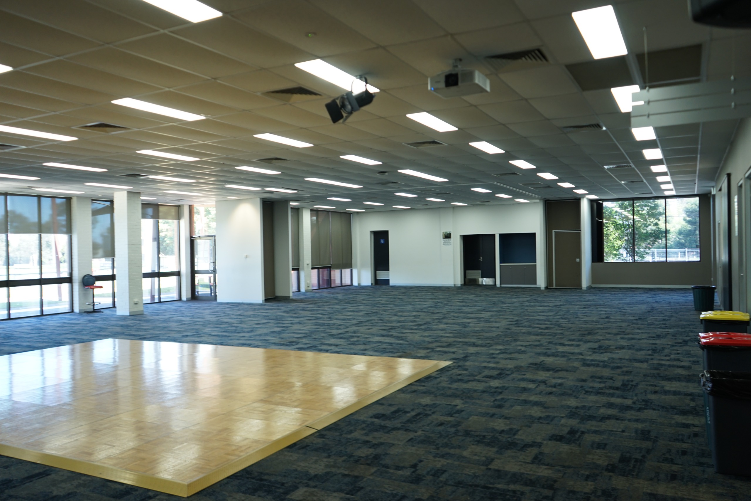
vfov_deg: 46.4
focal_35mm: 28
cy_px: 250
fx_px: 584
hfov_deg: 65.5
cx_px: 376
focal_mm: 28
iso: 400
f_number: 3.5
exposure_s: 1/60
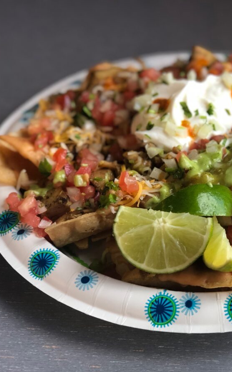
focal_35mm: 81
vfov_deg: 25.5
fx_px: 820
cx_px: 190
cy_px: 186
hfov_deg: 16.0
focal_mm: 6.6
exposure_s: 1/30
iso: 40
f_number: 2.8
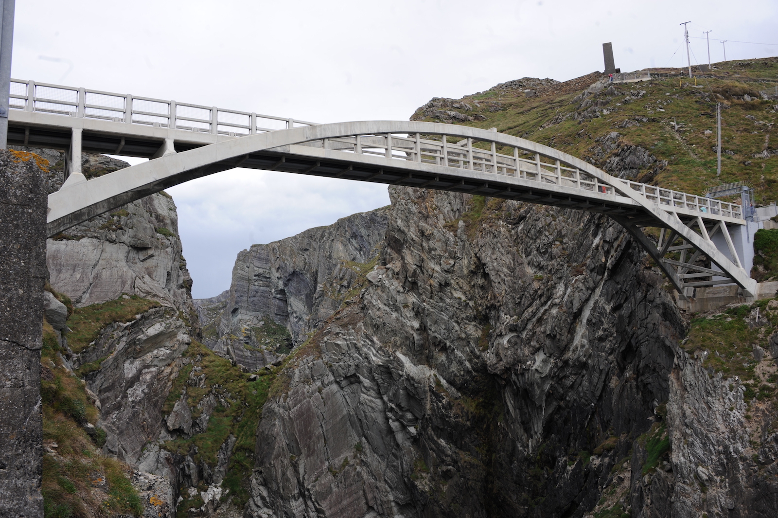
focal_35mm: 28
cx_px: 389
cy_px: 259
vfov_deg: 46.4
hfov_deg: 65.5
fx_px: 605
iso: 200
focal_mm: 28
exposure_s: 1/250
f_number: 8
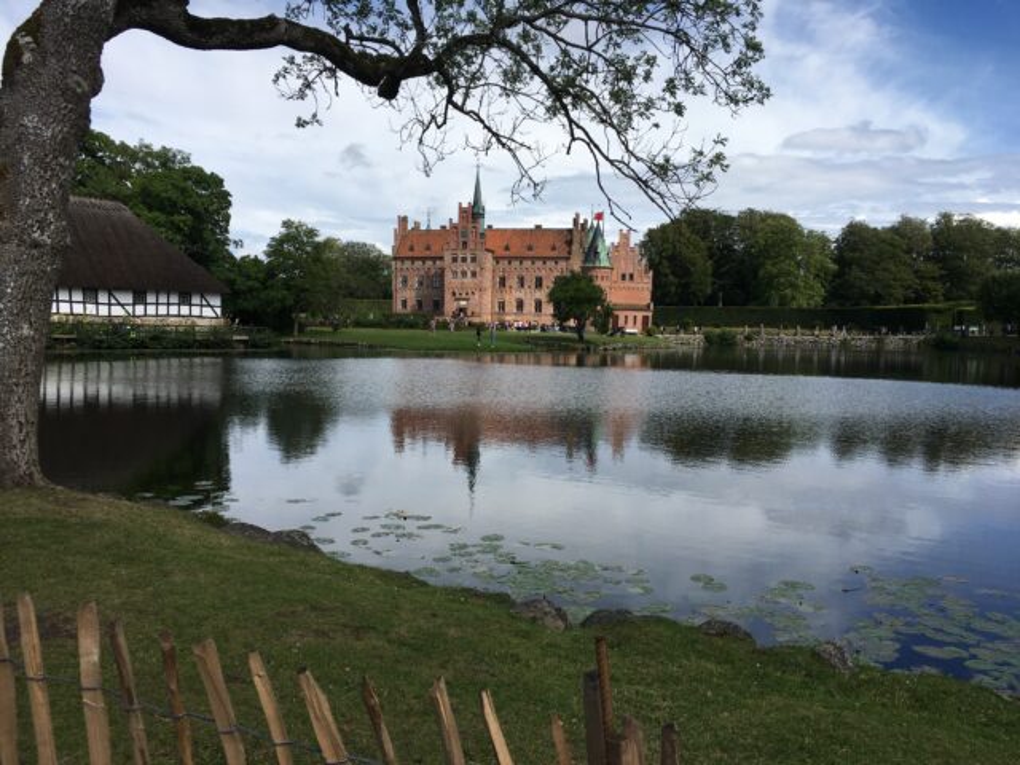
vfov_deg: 48.2
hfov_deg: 61.7
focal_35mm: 29
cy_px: 382
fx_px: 855
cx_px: 510
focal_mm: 4.15
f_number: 2.2
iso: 25
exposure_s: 1/2262
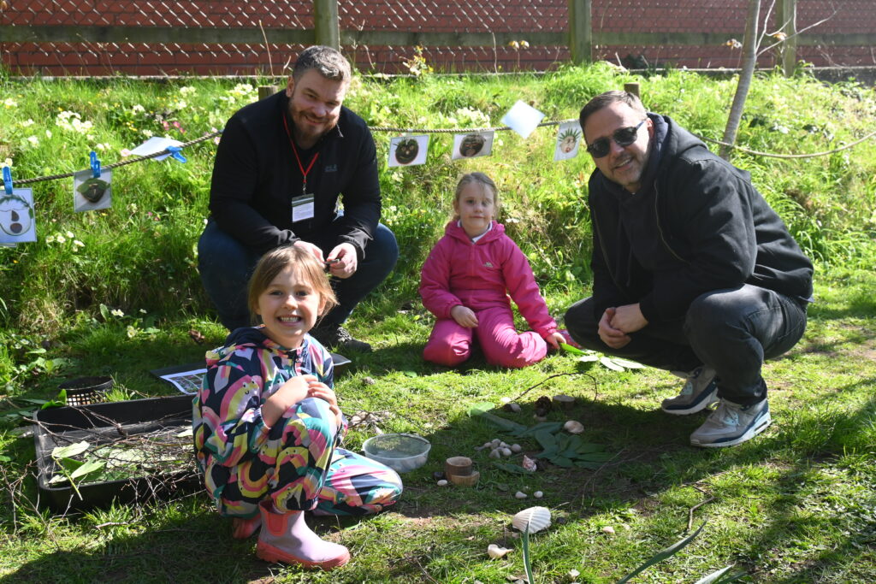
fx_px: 949
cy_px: 292
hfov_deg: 49.5
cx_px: 438
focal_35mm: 39
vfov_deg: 34.2
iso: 200
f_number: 5.6
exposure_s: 1/250
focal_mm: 26
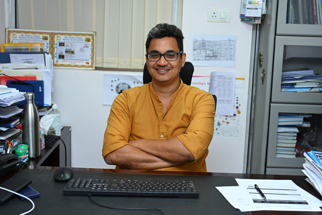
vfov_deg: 29.2
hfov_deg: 42.7
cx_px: 161
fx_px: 411
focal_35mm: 46
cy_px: 108
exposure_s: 1/160
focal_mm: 46
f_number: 5.6
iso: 1000
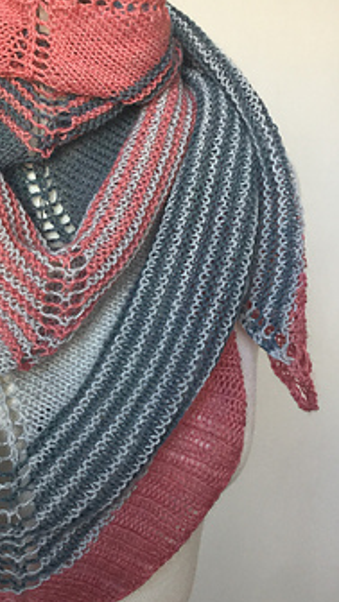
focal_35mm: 47
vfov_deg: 43.7
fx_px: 751
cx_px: 21
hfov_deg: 24.5
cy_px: 272
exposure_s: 1/33
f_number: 2.2
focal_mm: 4.15
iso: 64
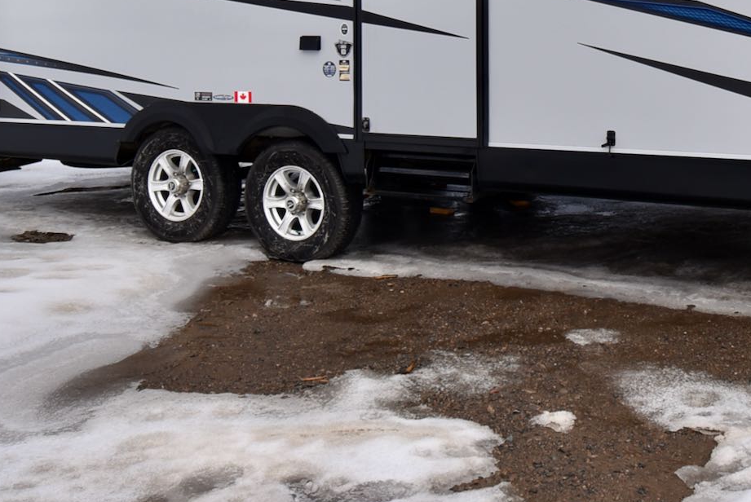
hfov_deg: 41.9
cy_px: 24
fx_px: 918
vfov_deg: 29.0
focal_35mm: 44
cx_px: 633
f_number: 10
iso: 100
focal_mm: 15
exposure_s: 1/200
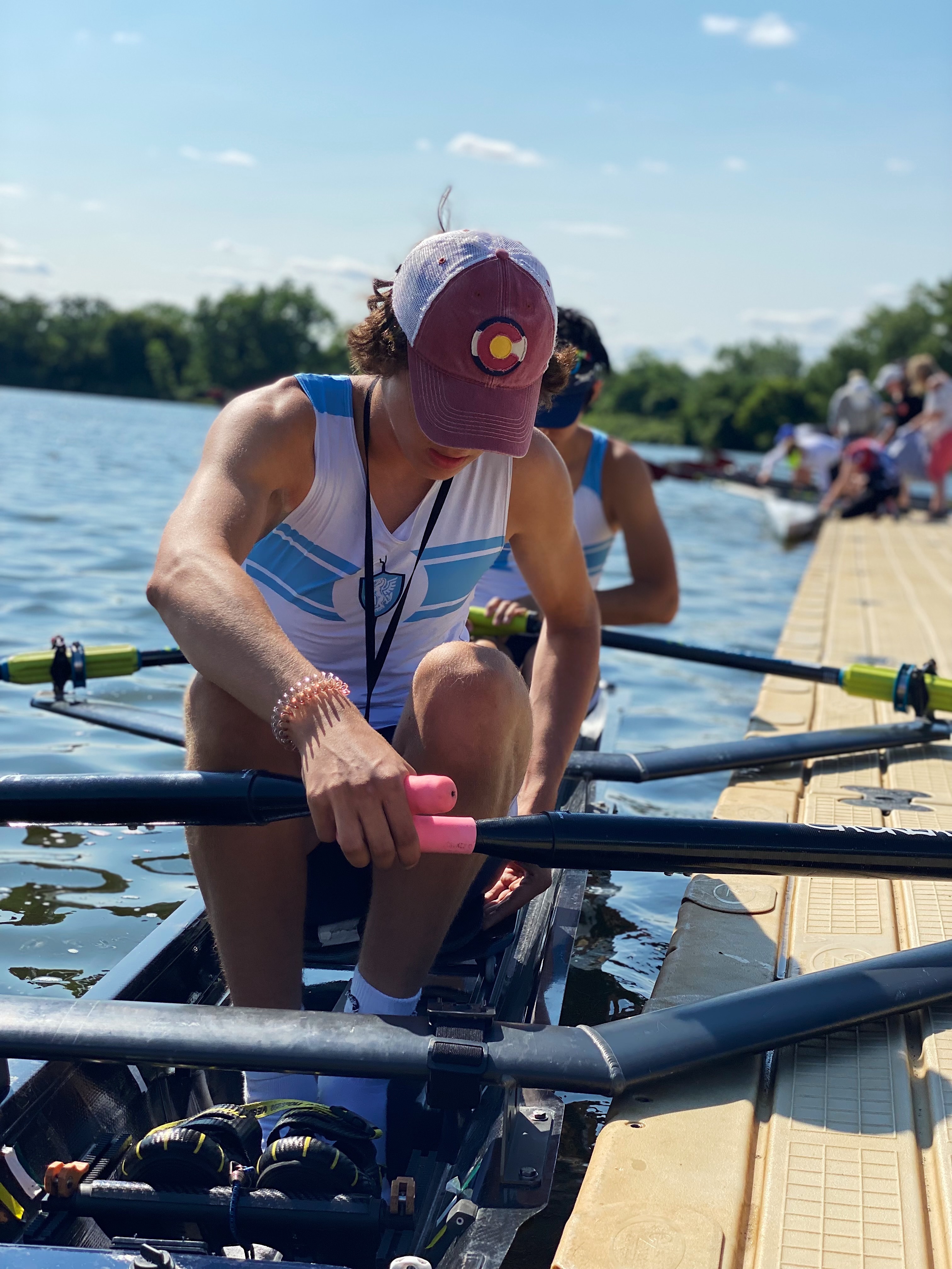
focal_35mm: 52
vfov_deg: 36.8
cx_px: 476
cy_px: 634
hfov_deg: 28.0
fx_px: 1907
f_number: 2
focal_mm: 6
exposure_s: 1/2083
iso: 20
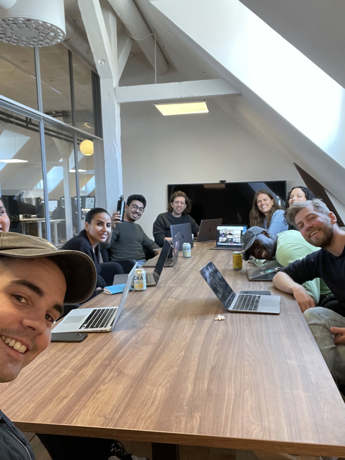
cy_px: 230
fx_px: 399
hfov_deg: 46.8
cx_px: 172
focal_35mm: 30
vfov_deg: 60.0
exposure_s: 1/50
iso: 200
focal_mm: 2.71
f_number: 2.2
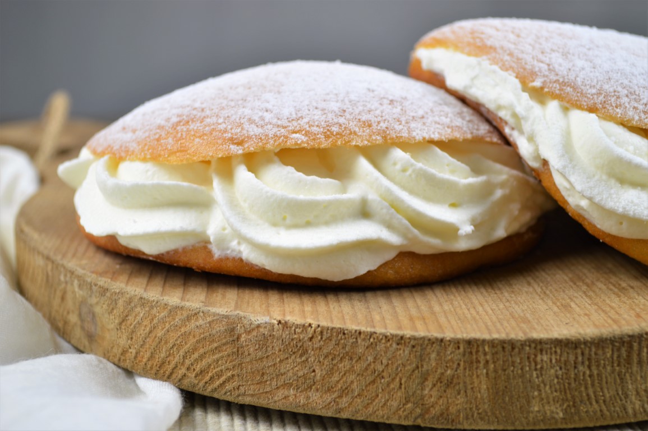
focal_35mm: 60
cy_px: 216
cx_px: 324
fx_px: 1079
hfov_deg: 33.4
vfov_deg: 22.6
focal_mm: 40
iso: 100
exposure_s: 1/15
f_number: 5.6
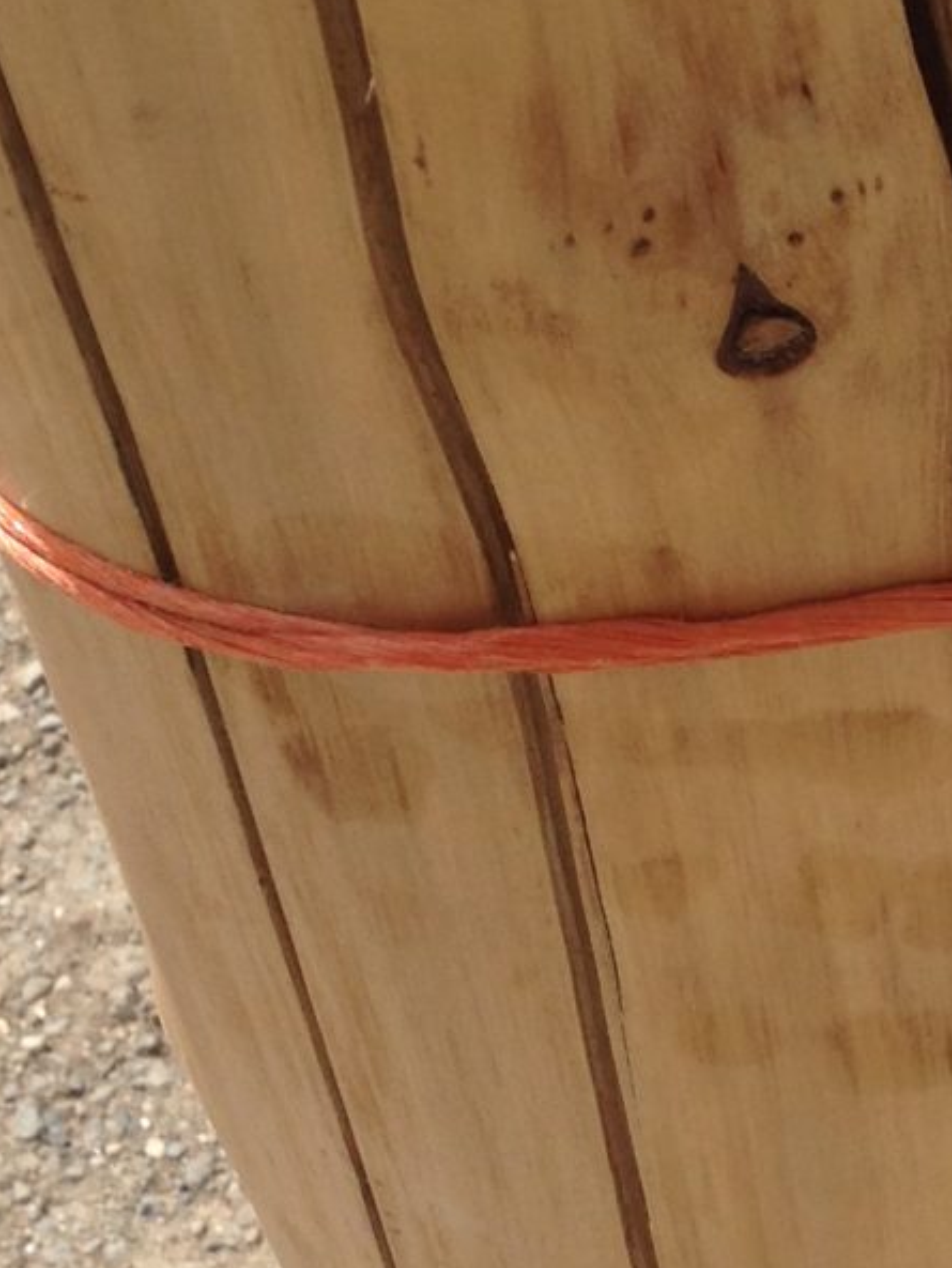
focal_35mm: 114
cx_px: 747
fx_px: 4179
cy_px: 776
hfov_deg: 12.9
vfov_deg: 17.2
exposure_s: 1/1178
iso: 50
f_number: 2.4
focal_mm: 4.12
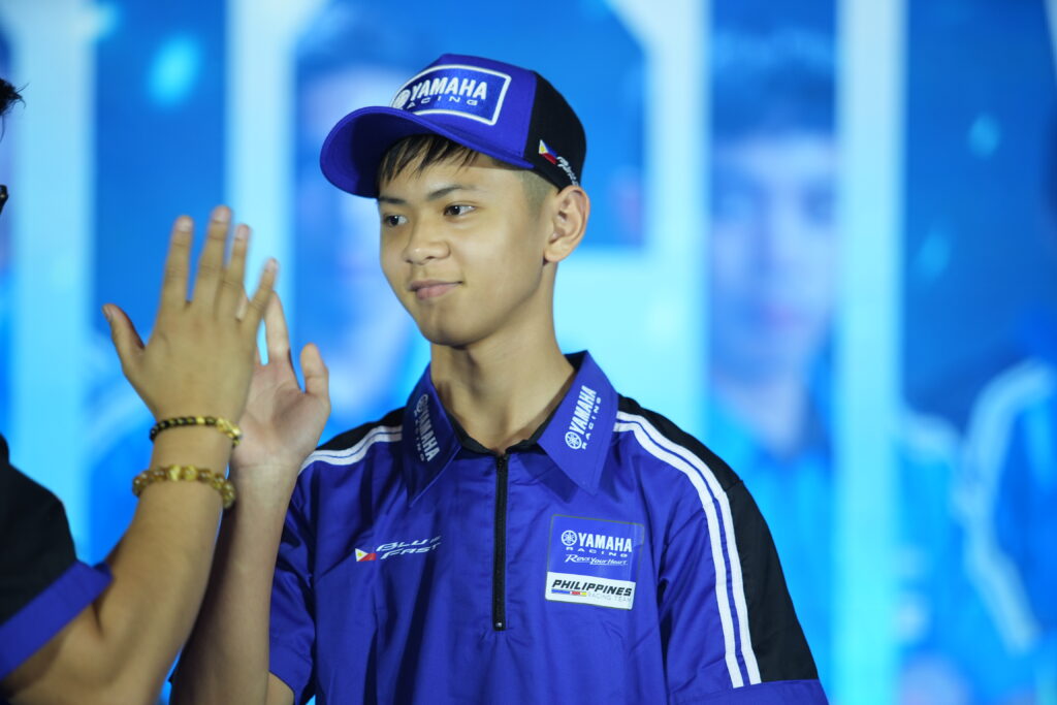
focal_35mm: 180
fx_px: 5285
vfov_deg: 7.6
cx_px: 528
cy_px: 352
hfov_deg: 11.4
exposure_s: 1/125
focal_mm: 180
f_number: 2.8
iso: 250
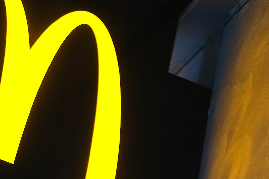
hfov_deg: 16.3
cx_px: 80
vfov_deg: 11.0
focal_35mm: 125
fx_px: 934
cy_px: 81
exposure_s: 1/250
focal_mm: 35
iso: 500
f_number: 1.4
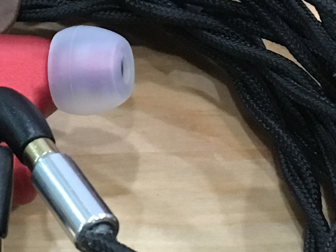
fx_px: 1369
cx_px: -24
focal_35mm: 141
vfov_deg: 10.5
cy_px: 87
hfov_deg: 13.7
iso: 200
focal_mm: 4.15
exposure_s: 1/25
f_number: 2.2
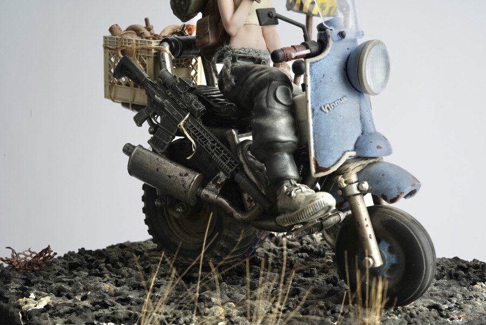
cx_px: 243
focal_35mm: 50
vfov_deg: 27.0
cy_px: 162
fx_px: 675
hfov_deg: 39.6
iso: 100
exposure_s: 1/125
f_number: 16
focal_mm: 50
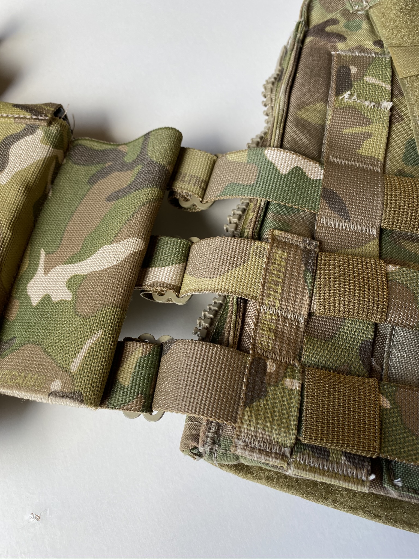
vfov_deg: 67.3
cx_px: 210
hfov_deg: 53.1
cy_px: 280
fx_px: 420
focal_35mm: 26
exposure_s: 1/197
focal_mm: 4.25
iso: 32
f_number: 1.8
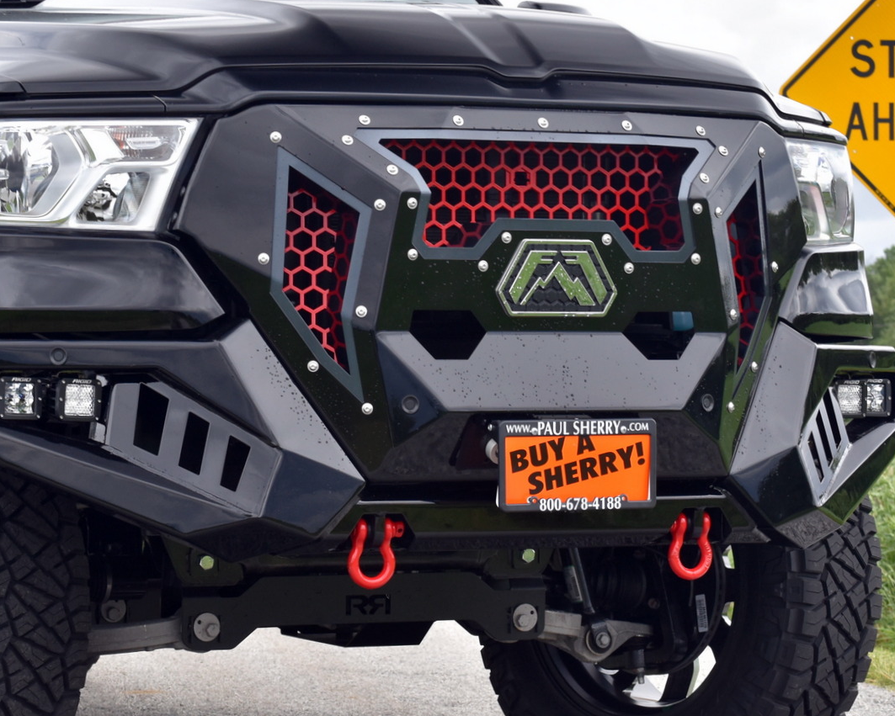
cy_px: 367
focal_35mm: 140
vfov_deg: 11.0
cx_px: 402
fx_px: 3705
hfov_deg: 13.8
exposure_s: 1/200
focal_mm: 55
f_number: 7.1
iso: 400
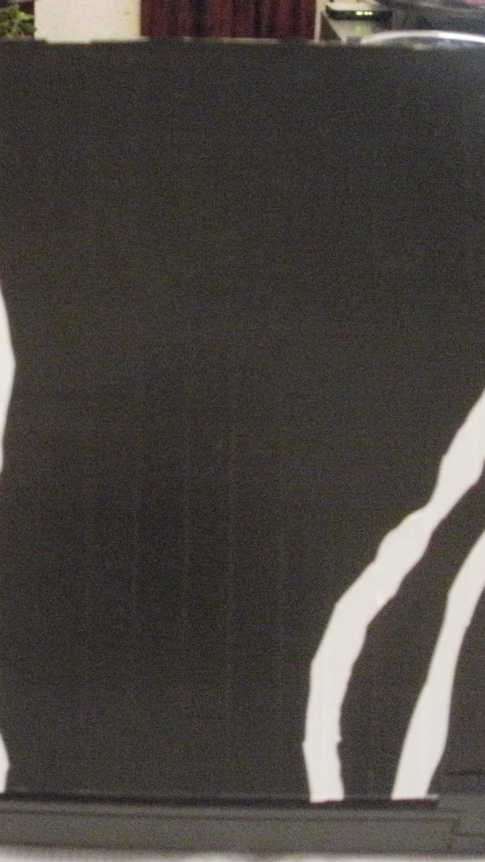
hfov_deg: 22.2
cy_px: 427
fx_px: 1211
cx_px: 62
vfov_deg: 39.2
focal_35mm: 53
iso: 1600
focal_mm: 6.3
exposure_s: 1/8
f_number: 3.5
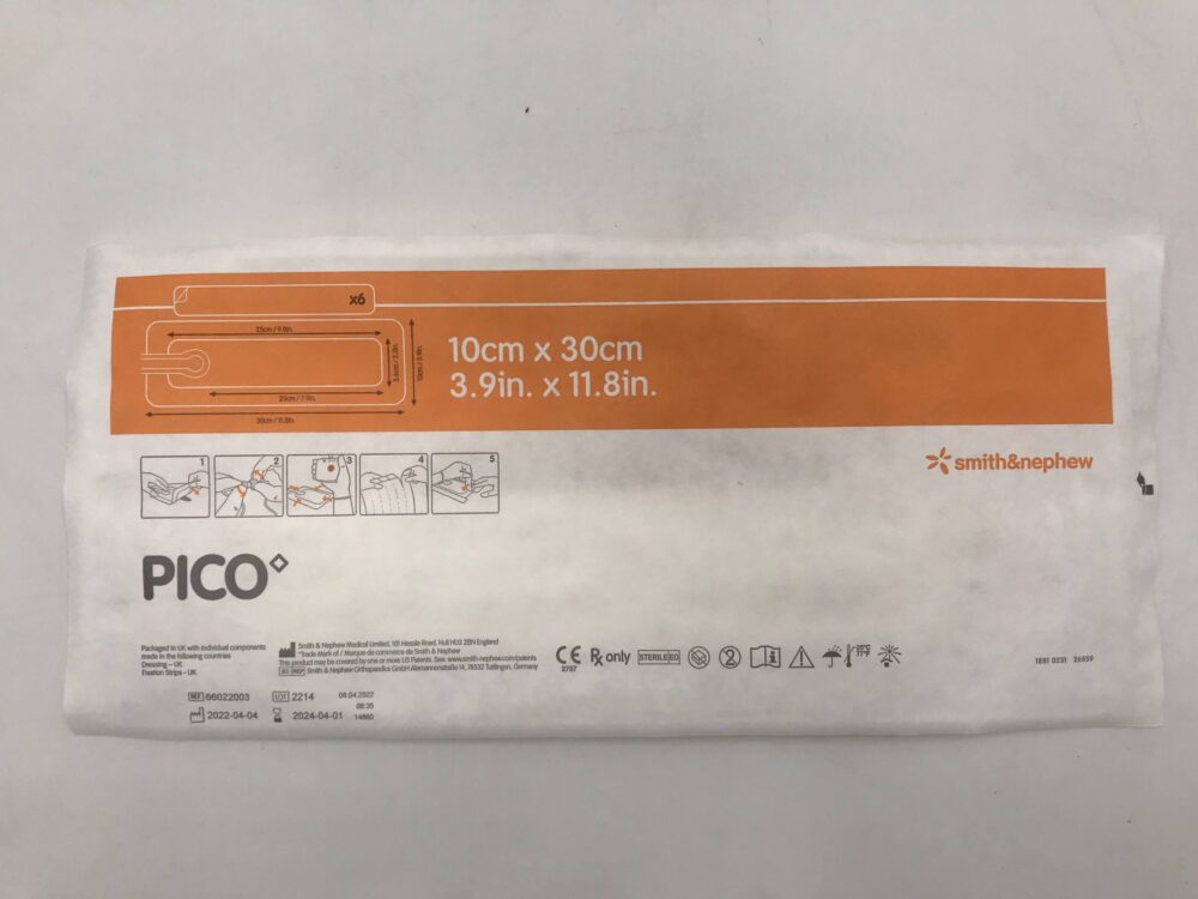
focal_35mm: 28
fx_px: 969
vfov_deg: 49.7
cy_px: 450
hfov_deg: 63.4
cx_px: 599
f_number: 1.8
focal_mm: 3.99
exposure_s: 1/60
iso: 32
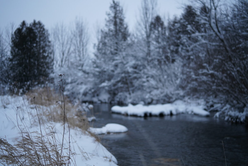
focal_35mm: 50
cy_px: 83
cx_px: 124
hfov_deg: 39.6
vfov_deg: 27.0
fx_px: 345
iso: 400
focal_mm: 50
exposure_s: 1/125
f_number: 1.4
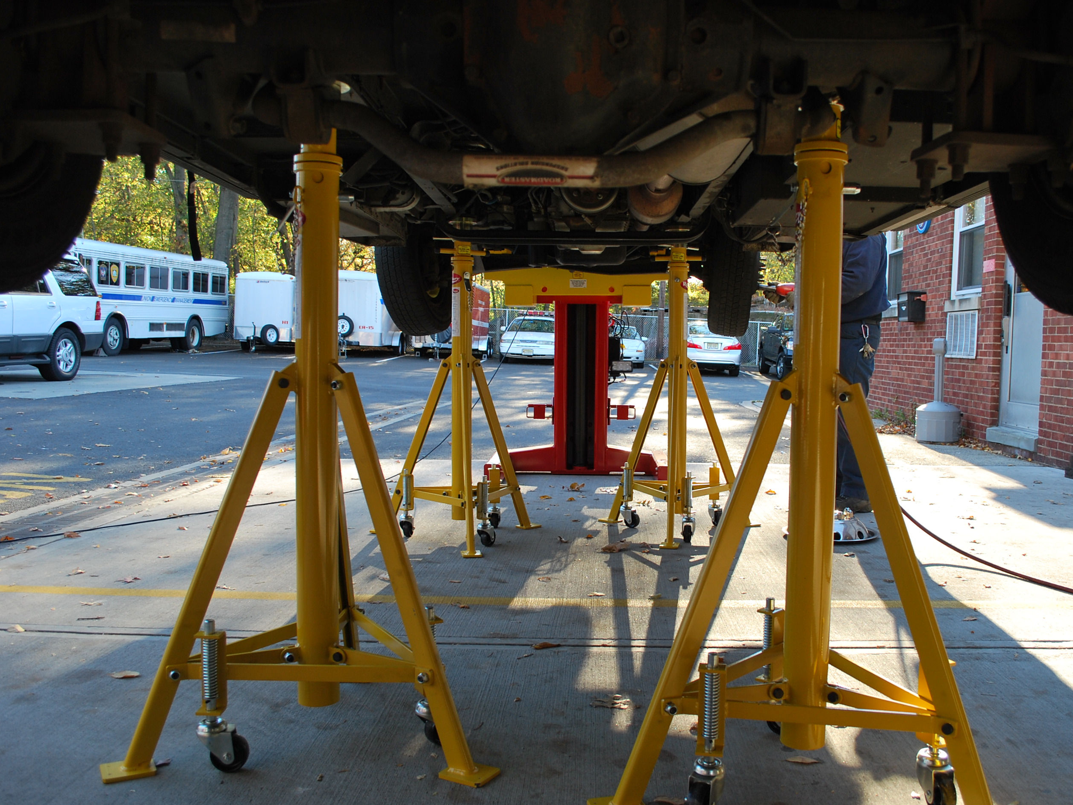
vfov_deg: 46.8
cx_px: 584
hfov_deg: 59.9
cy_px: 405
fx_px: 930
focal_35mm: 30
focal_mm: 18
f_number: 5
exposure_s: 1/100
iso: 200
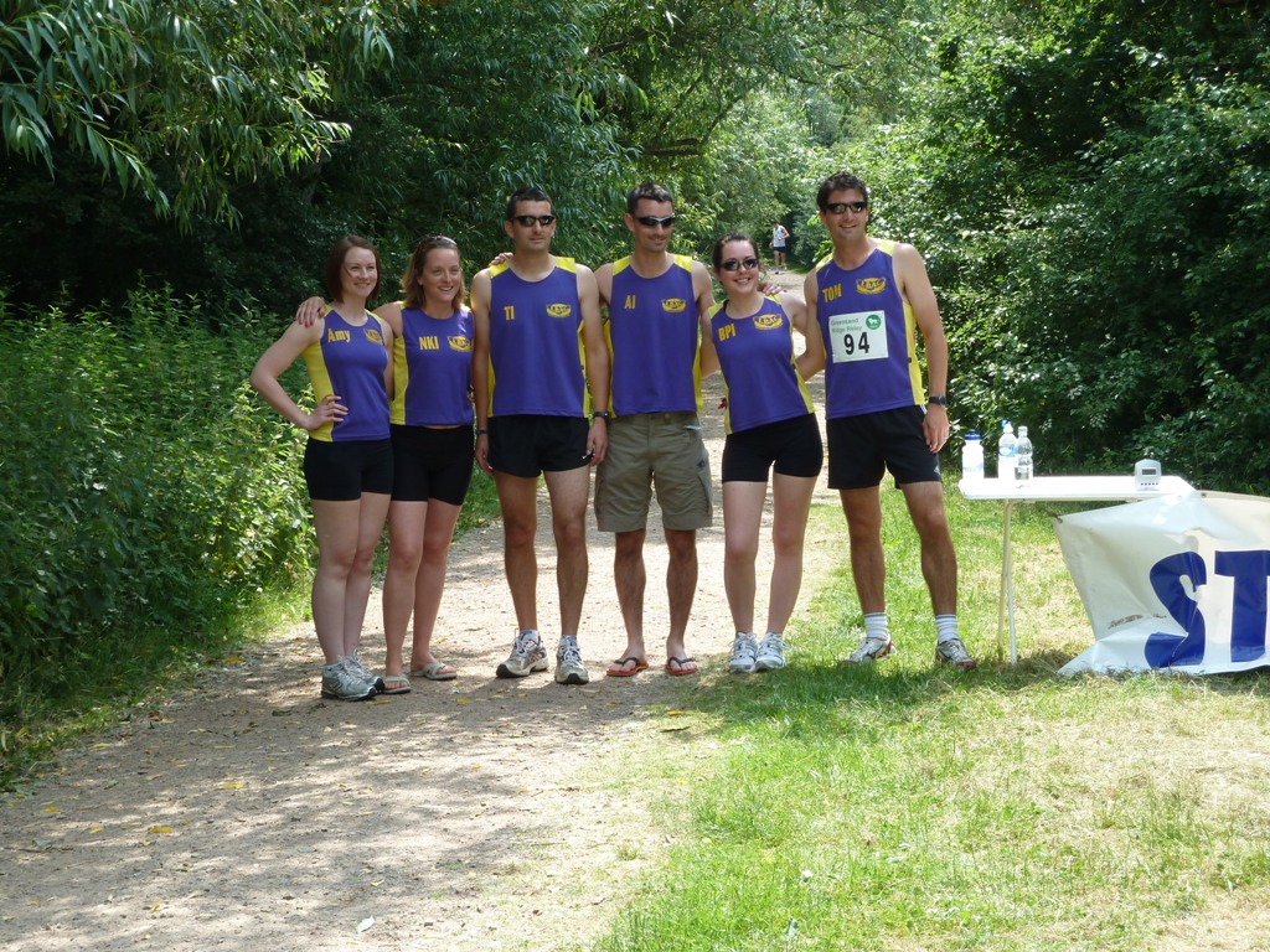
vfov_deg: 18.9
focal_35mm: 78
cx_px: 635
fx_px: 2862
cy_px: 476
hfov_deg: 25.0
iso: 80
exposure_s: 1/160
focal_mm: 12.8
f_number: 4.2
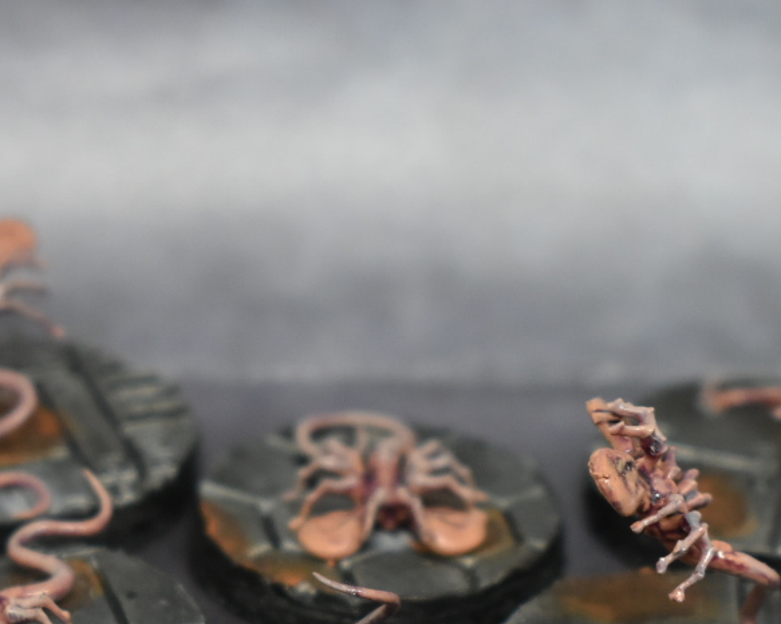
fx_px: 4159
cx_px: 260
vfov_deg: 8.5
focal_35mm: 180
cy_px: 587
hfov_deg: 10.7
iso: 800
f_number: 5.3
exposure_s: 1/125
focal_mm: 46
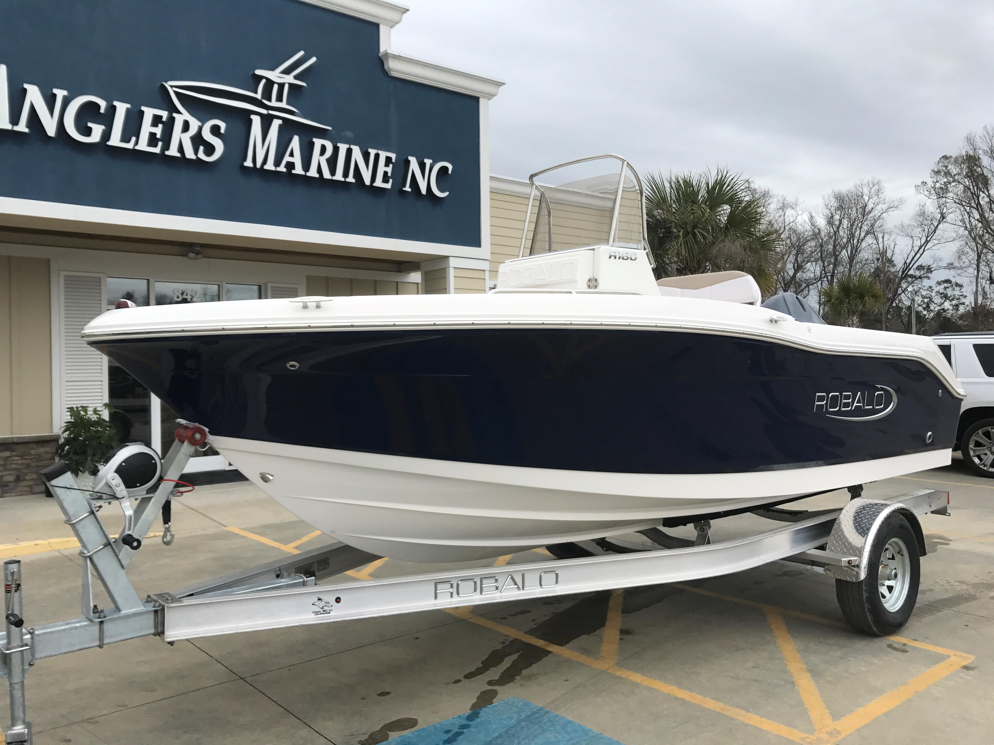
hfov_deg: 63.4
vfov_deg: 49.7
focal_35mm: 28
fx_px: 804
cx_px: 497
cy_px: 372
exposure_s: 1/563
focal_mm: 3.99
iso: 20
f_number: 1.8
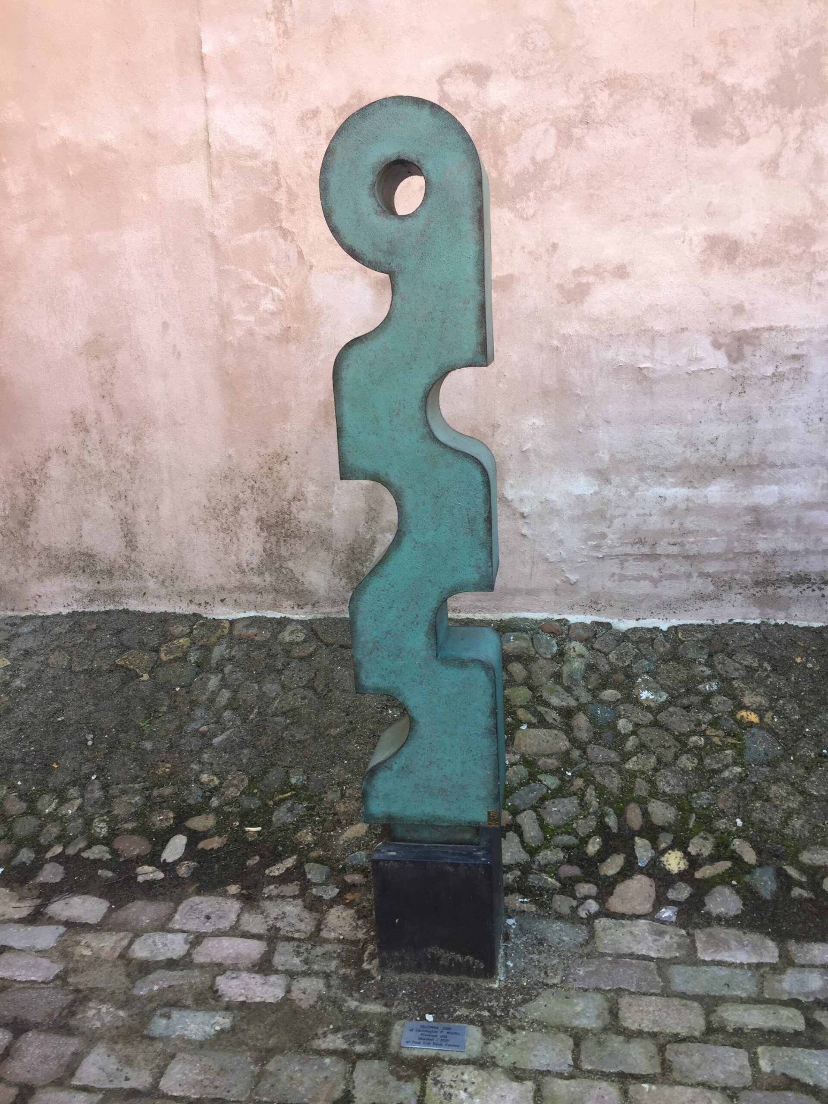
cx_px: 414
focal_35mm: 29
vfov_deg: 61.7
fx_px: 925
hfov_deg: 48.2
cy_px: 552
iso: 40
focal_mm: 4.15
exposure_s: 1/100
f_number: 2.2
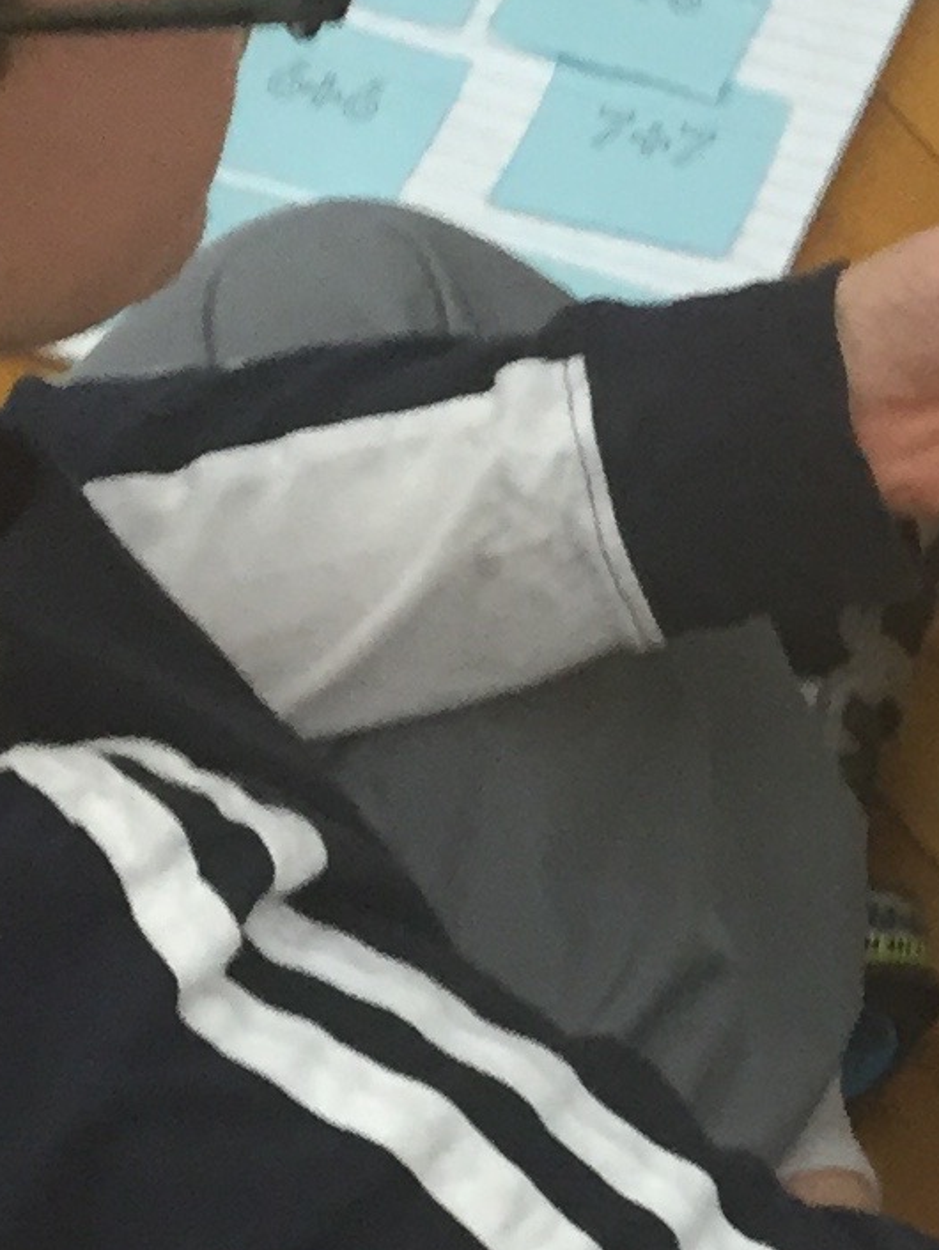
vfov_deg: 14.7
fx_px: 4844
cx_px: 2128
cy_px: 901
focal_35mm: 134
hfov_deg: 9.9
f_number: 2.2
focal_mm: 4.15
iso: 100
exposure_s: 1/30
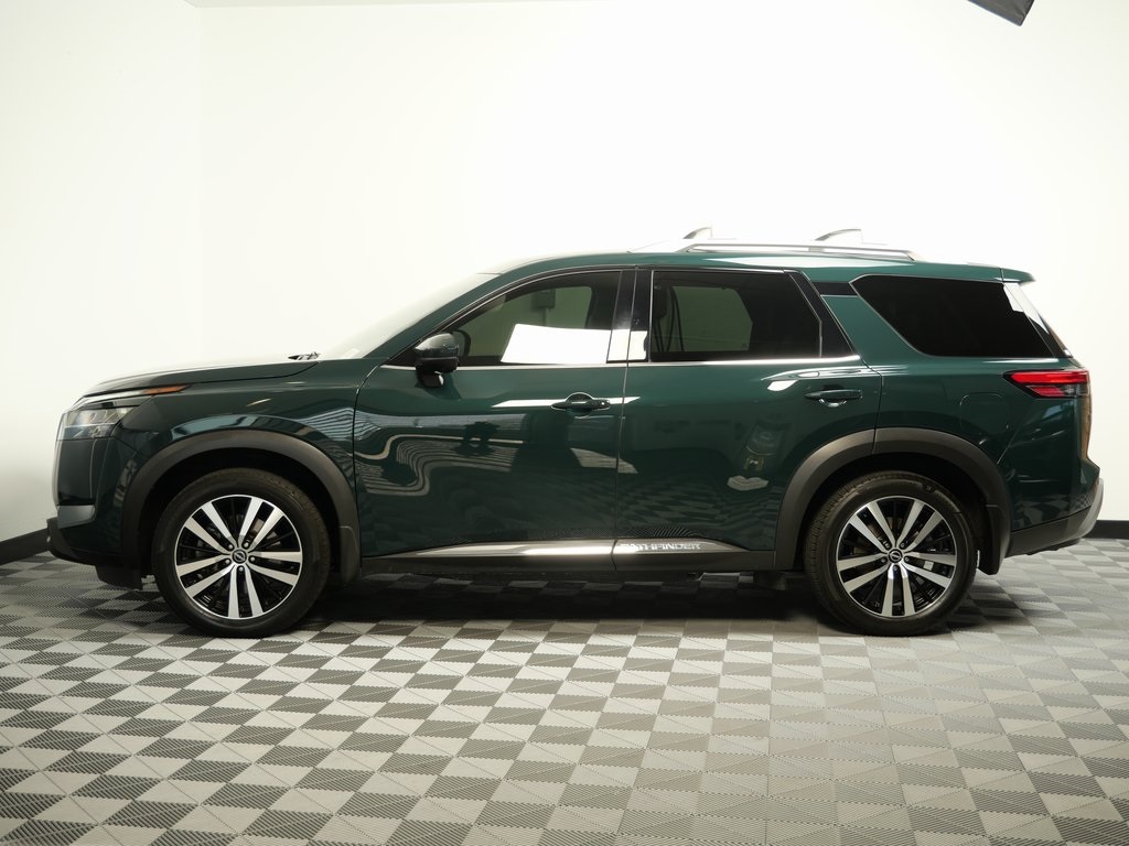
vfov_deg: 36.0
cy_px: 423
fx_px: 1305
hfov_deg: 46.8
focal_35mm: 40
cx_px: 564
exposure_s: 1/200
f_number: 4.5
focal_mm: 20
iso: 250
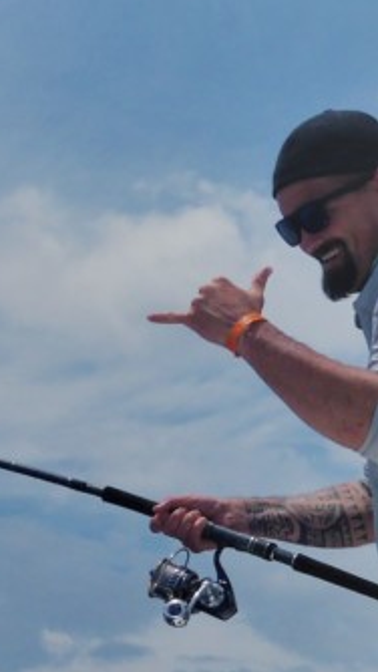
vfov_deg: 16.7
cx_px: -103
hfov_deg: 9.4
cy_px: 579
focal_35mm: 127
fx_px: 2262
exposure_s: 1/1300
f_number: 5.6
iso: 100
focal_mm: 6.7
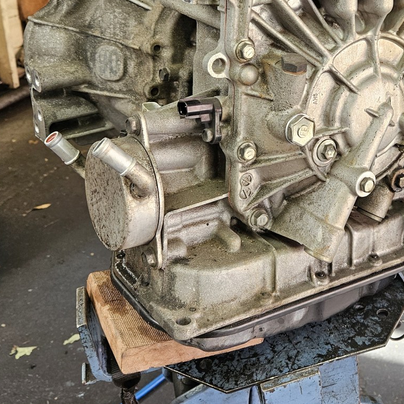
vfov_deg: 32.6
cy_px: 90
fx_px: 673
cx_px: 324
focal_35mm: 51
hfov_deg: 32.5
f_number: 1.8
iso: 160
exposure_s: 1/120
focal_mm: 5.4
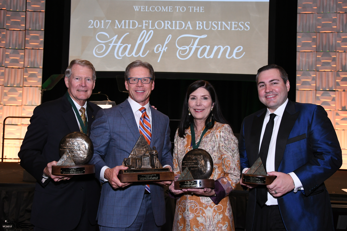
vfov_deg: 34.2
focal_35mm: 39
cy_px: 116
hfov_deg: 49.6
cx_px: 174
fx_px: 376
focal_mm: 26
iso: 1600
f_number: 6.3
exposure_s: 1/125
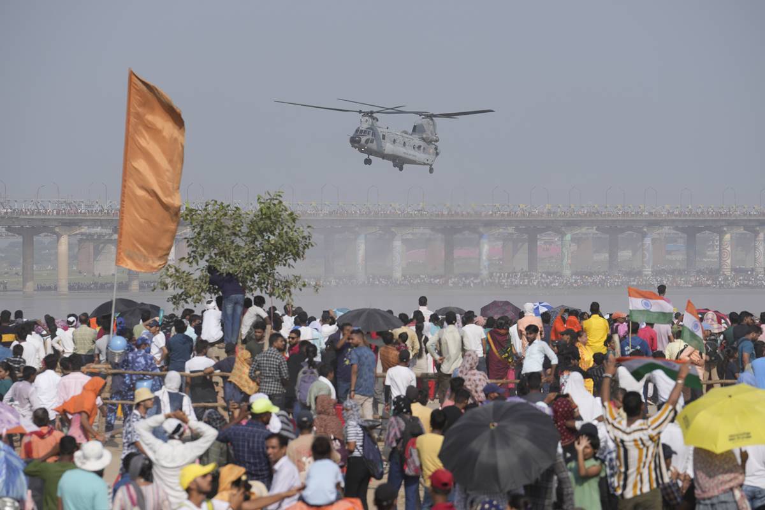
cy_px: 255
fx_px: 4250
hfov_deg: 10.3
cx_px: 382
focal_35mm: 200
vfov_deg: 6.9
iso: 160
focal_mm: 200
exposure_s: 1/800
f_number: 6.3
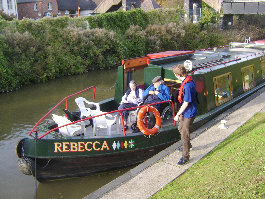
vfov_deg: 45.4
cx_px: 132
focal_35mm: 31
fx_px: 237
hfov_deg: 58.4
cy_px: 100
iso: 100
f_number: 4
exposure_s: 1/176
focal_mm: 8.13
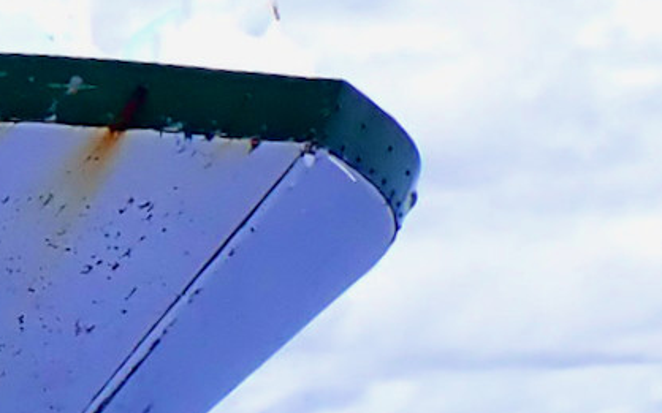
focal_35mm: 203
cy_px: 490
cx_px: -1212
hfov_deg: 8.8
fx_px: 3661
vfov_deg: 6.4
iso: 100
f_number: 3.2
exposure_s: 1/800
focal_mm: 5.79
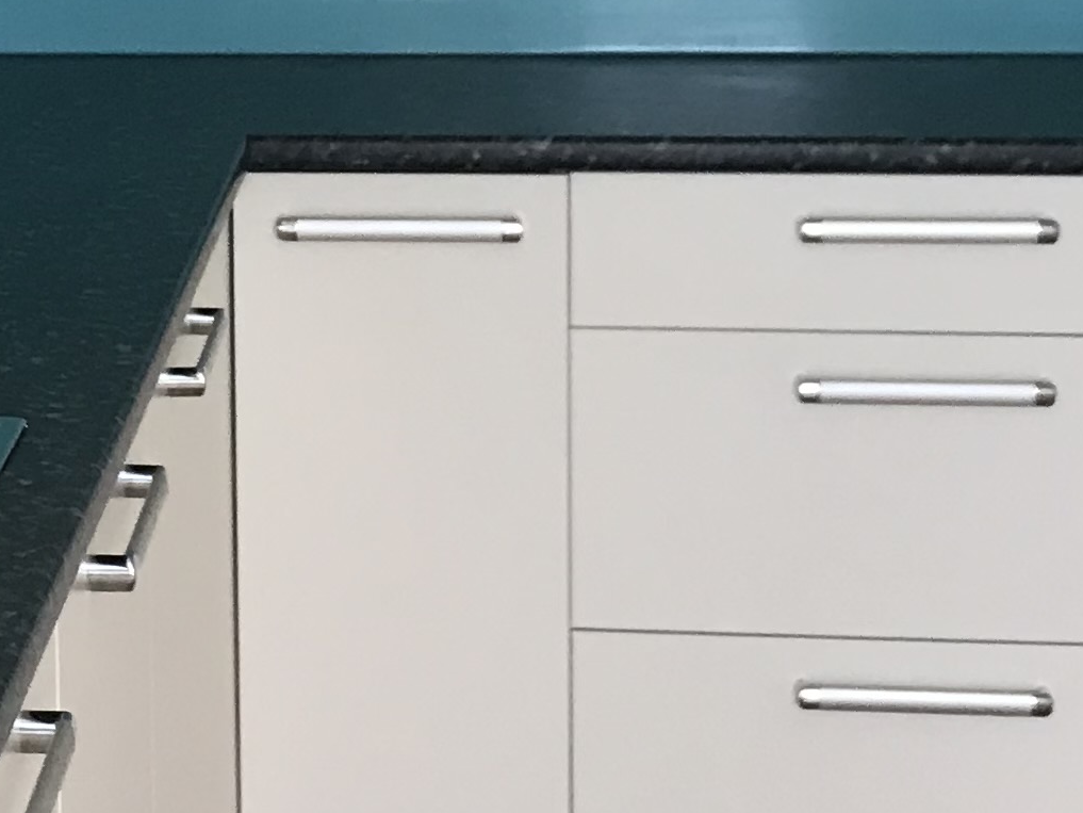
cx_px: 6
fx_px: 3473
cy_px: 47
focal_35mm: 111
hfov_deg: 17.3
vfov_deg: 13.2
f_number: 1.8
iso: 32
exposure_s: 1/24
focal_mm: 3.99
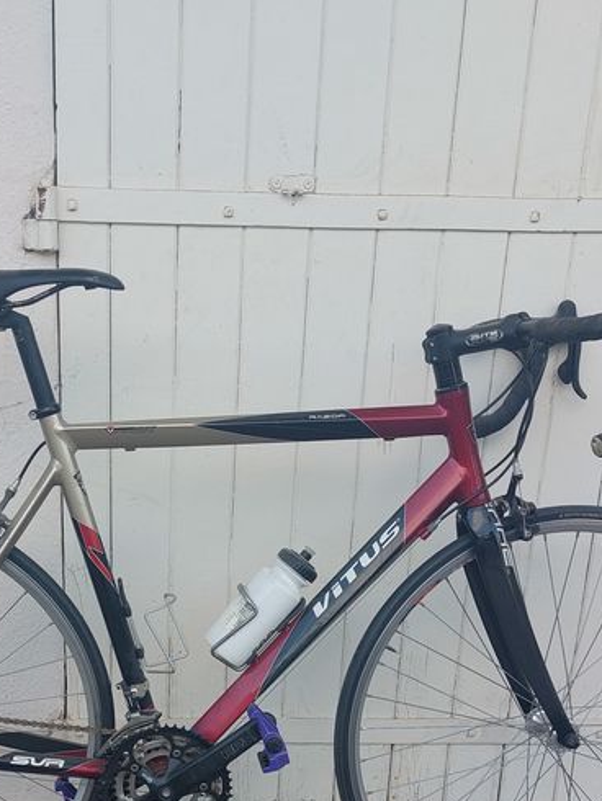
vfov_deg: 36.2
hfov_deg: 28.3
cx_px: 170
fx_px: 1182
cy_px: 644
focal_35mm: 51
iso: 25
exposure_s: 1/117
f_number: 1.8
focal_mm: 5.23
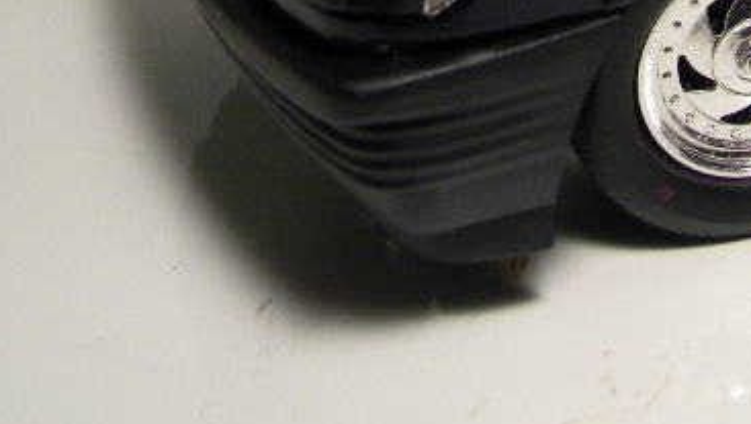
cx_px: 1009
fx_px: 1694
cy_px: -266
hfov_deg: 22.1
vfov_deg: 13.2
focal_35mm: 85
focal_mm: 5
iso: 195
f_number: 3.5
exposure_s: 1/60
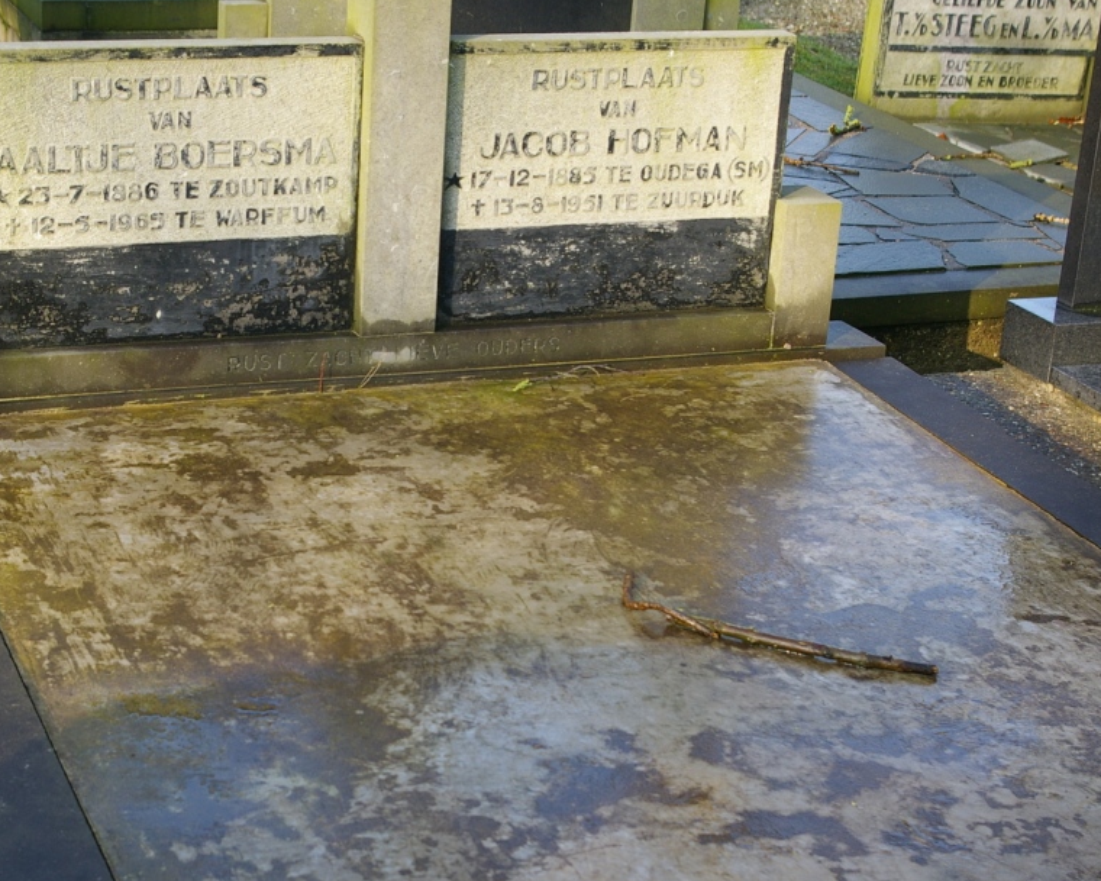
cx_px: 388
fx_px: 2346
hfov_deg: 26.3
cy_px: 437
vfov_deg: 21.3
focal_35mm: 72
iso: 200
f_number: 6.7
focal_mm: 38
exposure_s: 1/125
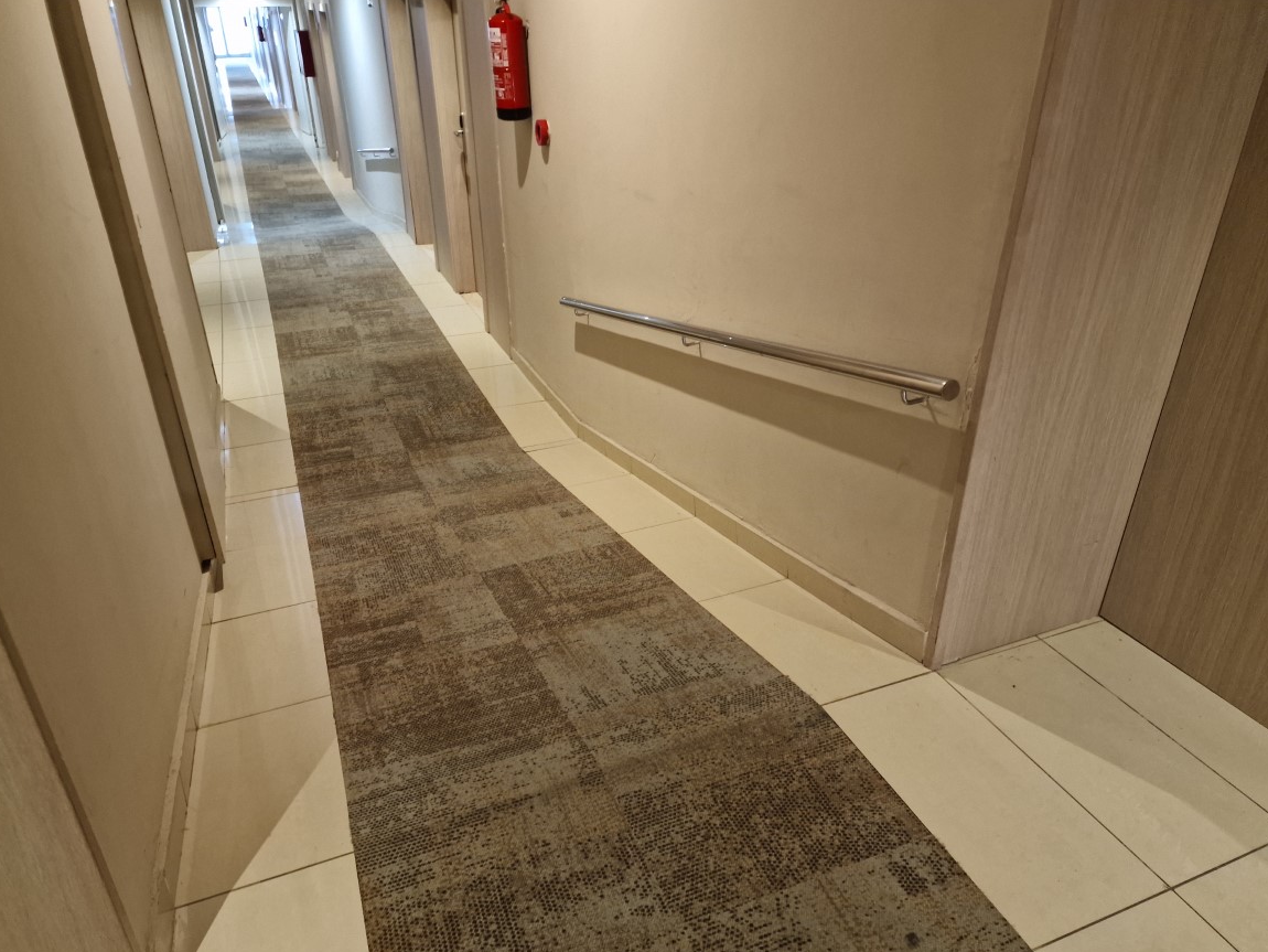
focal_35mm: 24
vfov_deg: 56.8
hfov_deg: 71.6
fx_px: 879
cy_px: 492
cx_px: 613
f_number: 1.8
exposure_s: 1/33
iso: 640
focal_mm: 6.4
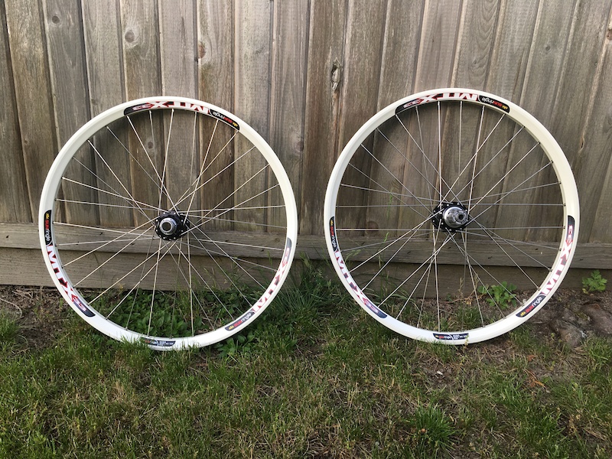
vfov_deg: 48.2
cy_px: 230
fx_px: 513
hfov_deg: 61.7
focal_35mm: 29
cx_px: 306
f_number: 2.2
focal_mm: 4.15
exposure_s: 1/60
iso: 25
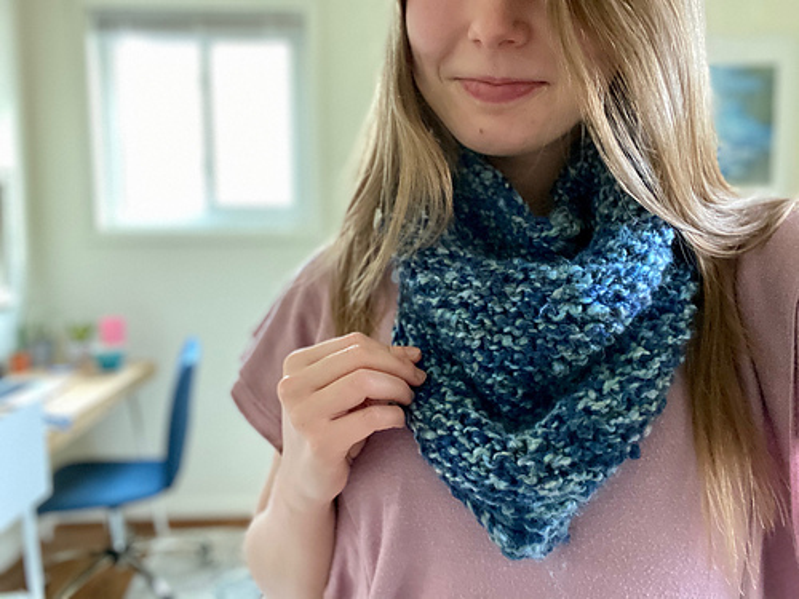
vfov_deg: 46.8
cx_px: 400
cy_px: 300
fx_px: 692
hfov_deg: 60.0
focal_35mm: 30
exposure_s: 1/26
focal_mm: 2.71
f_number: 2.2
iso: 800
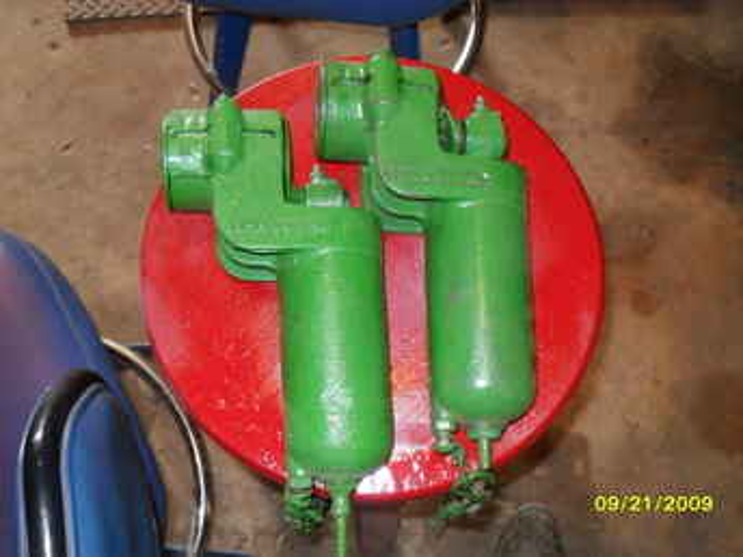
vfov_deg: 40.7
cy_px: 278
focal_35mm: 35
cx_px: 372
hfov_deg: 52.6
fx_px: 751
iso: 200
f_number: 2.8
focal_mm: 6.2
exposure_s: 1/45
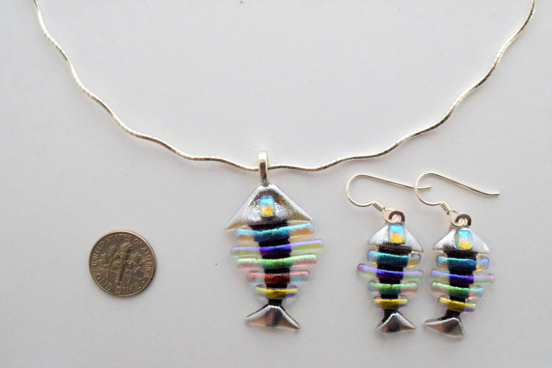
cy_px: 184
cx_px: 276
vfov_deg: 36.9
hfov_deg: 53.1
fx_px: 552
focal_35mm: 36
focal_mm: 24
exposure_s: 1/1250
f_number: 25
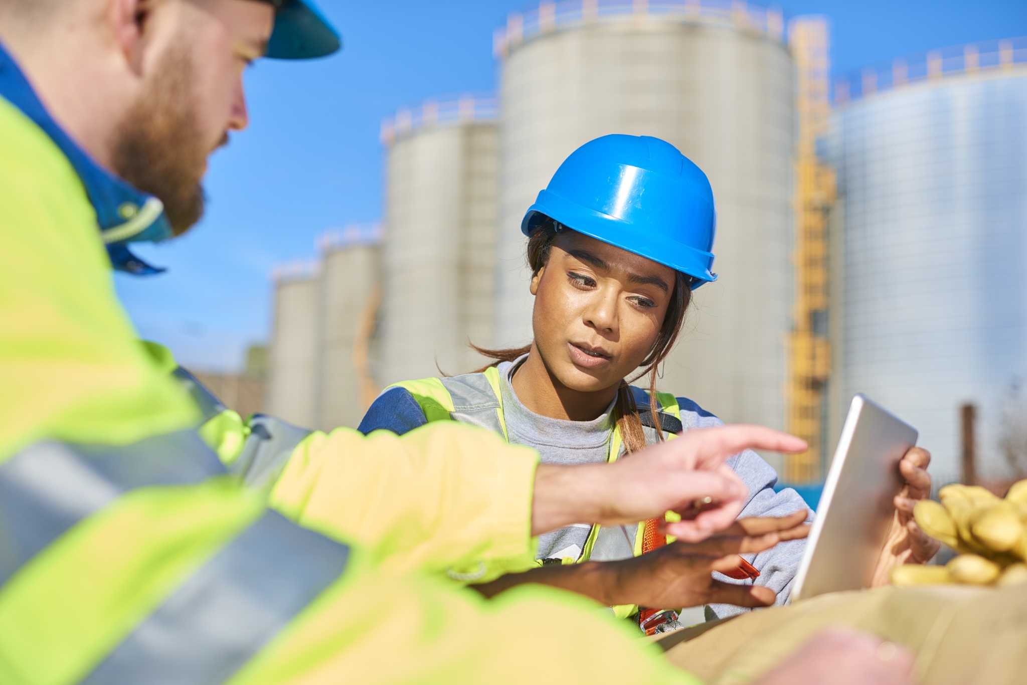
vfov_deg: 27.0
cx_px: 514
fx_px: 1426
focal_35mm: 50
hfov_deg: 39.6
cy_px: 342
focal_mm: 50
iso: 125
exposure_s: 1/2500
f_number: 3.2
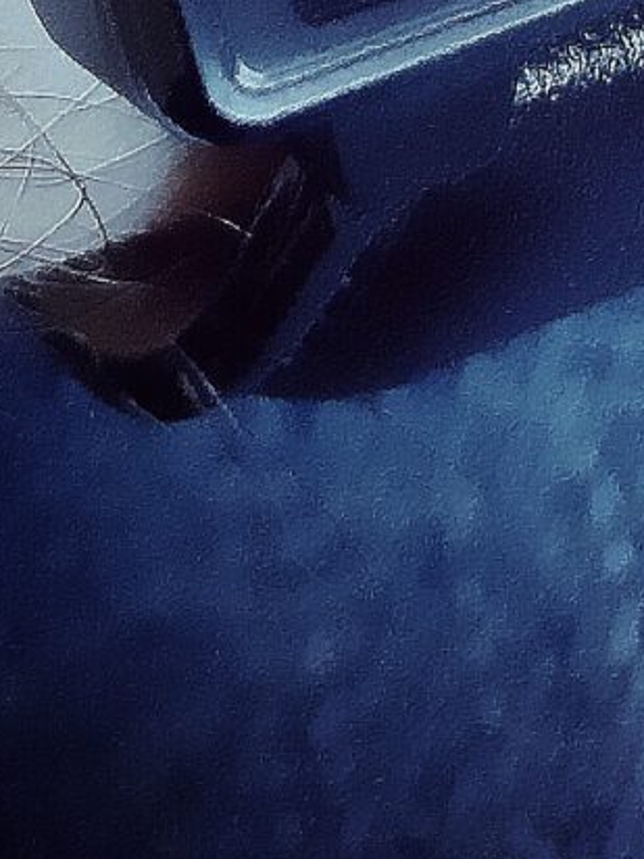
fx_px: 3572
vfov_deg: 11.3
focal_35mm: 144
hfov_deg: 10.2
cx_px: 586
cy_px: -1251
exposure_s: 1/10
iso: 125
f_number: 2.2
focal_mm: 4.15
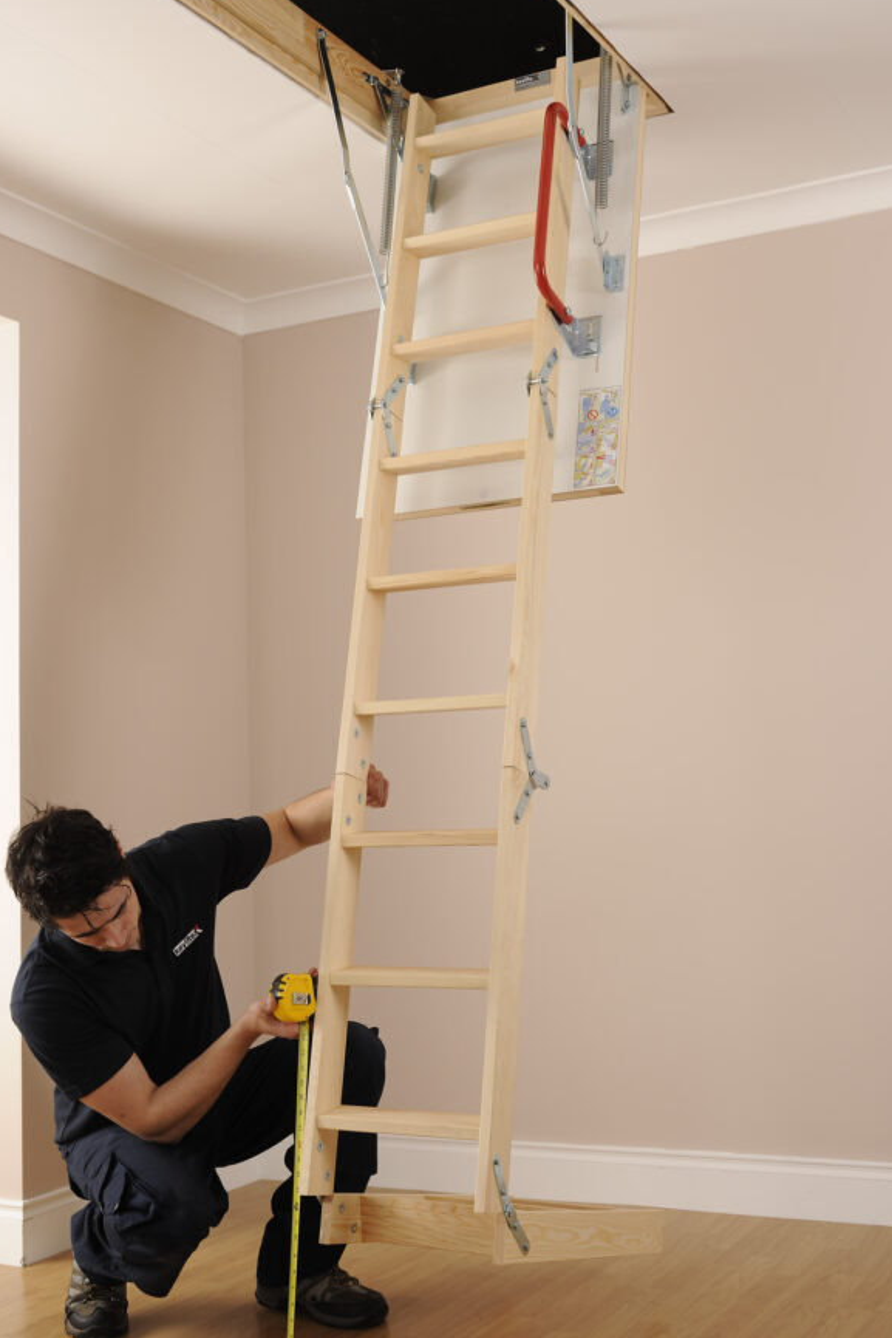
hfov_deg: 29.9
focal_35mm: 45
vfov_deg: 43.6
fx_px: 1672
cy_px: 645
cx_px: 463
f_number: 13
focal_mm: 38
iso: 100
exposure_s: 1/100
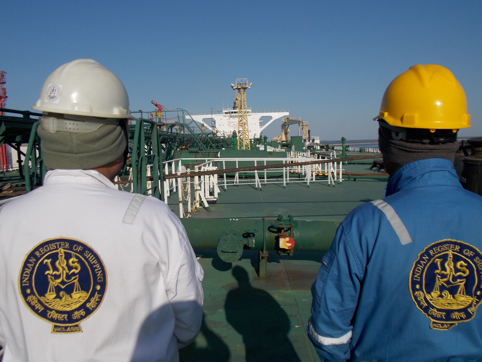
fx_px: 418
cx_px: 241
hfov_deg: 60.0
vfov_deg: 46.8
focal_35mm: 30
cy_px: 181
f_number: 10.6
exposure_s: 1/250
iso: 80
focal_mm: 5.3
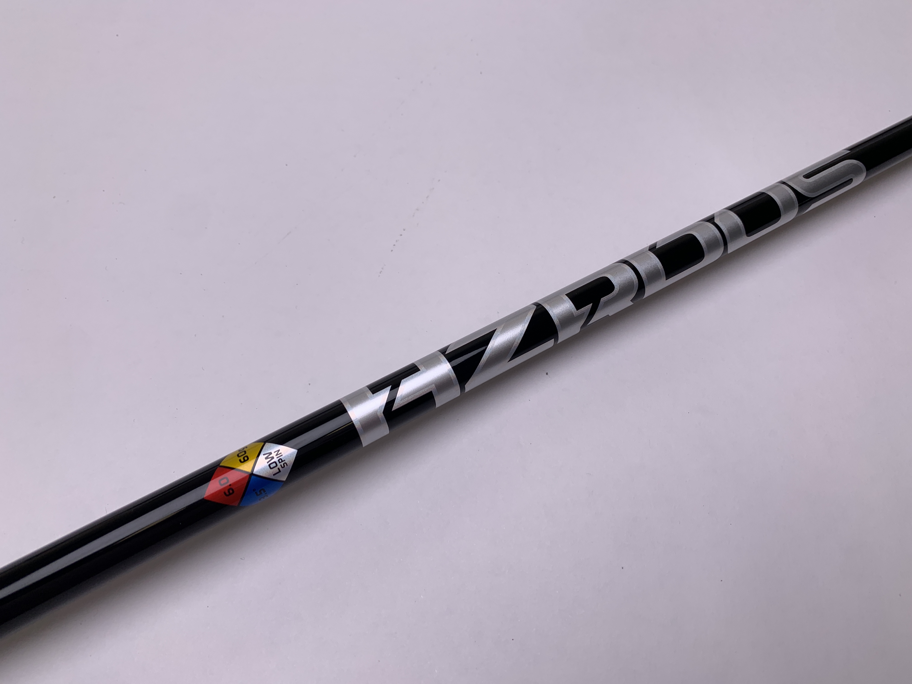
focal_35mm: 26
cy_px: 342
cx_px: 456
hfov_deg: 67.3
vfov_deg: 53.1
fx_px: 685
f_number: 1.8
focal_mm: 4.25
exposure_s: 1/420
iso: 25
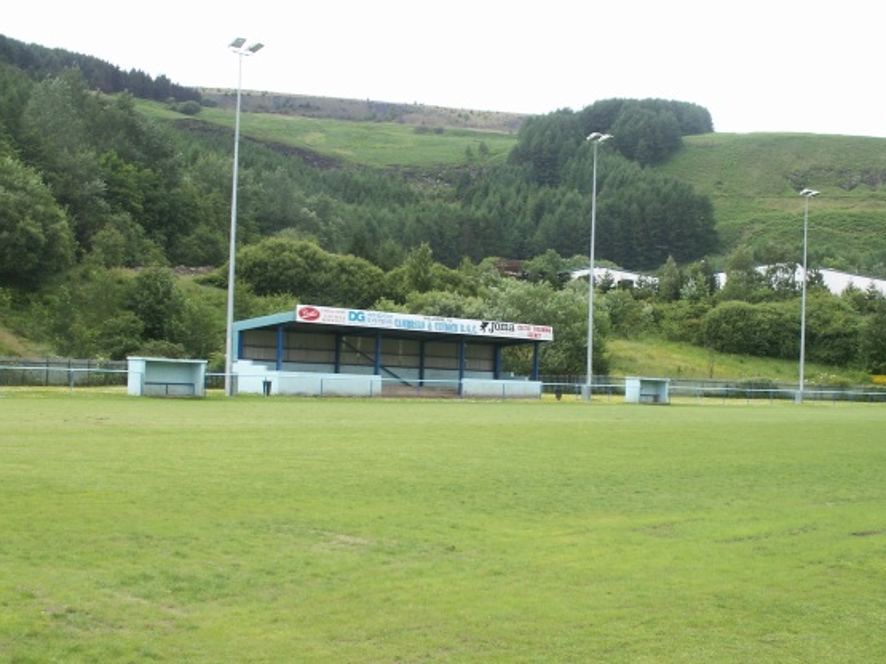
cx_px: 444
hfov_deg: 46.8
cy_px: 319
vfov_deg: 35.9
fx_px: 1024
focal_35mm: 40
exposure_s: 1/100
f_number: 7.1
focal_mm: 7.7
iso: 50
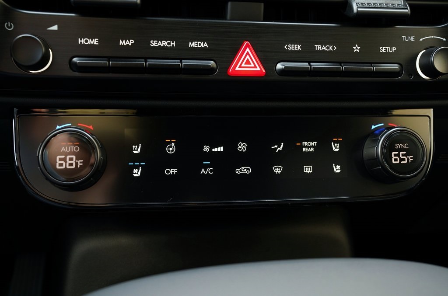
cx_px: 224
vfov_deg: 34.9
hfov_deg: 50.8
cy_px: 148
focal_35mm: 38
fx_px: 472
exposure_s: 1/40
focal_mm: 38
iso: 2500
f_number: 7.1
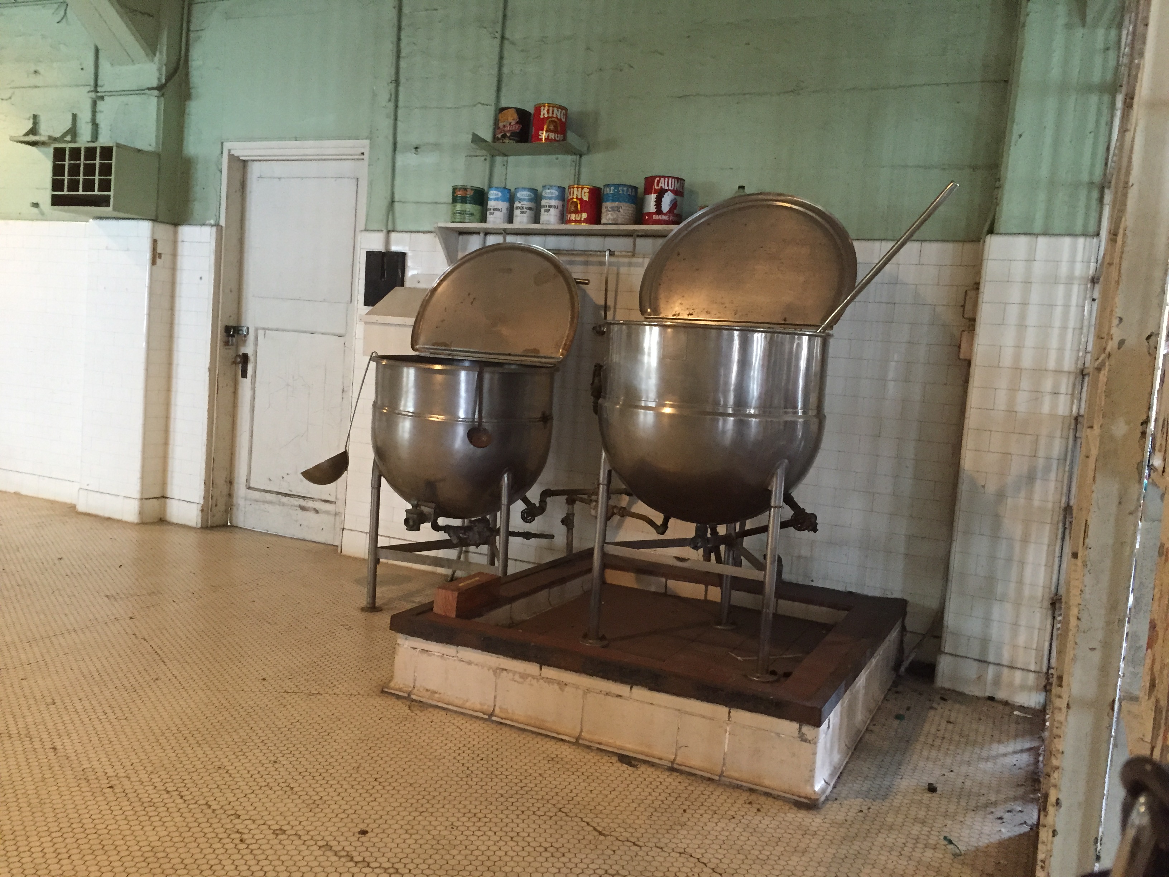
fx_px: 979
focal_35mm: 29
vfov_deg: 48.2
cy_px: 438
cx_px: 584
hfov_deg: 61.7
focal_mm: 4.15
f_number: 2.2
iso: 250
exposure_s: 1/20
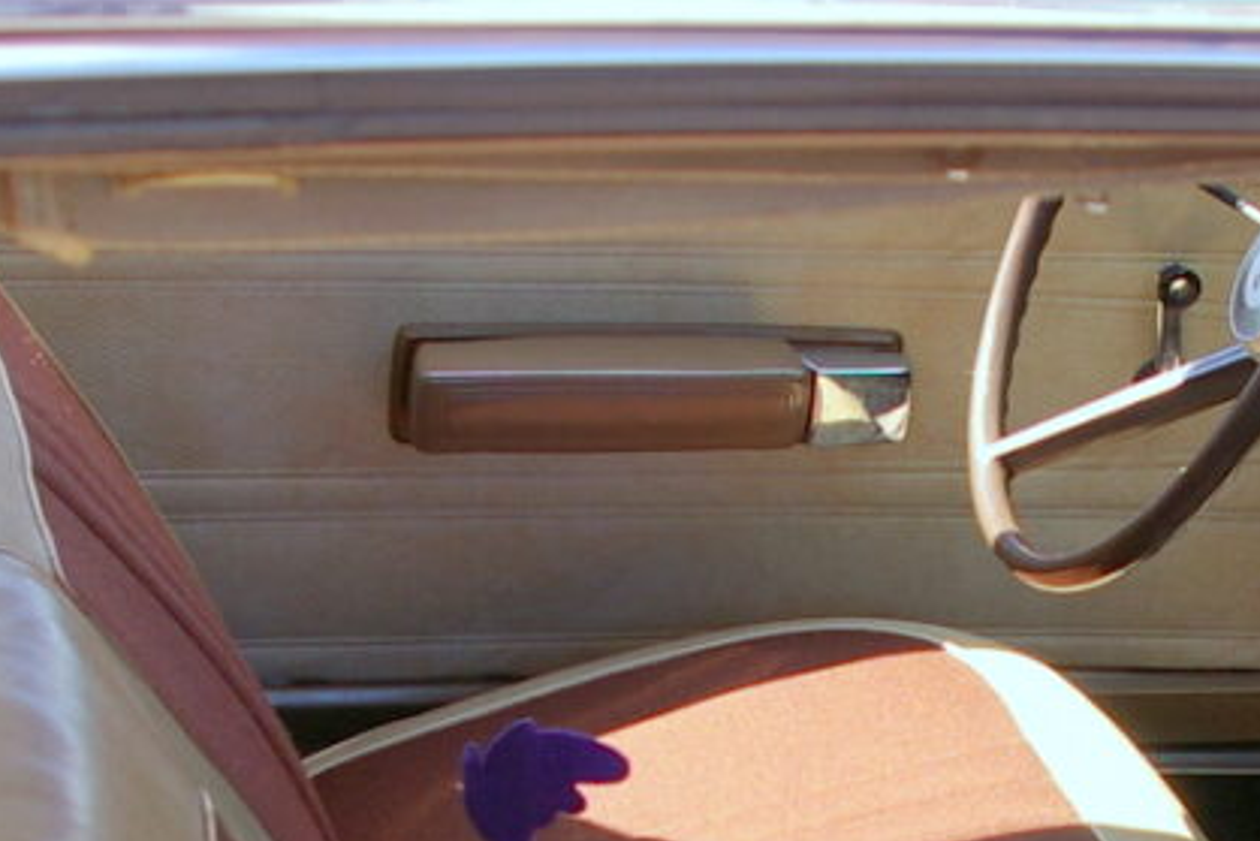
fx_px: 2416
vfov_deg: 18.6
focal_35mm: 69
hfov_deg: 28.2
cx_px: 1109
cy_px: 1037
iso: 200
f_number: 6.7
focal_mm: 18
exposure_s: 1/180
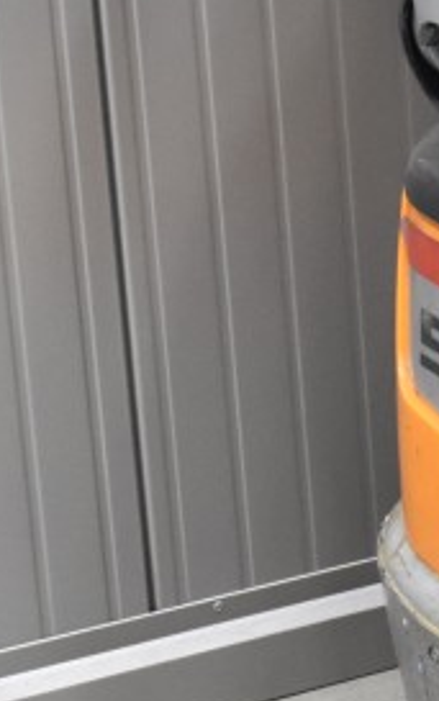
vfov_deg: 10.1
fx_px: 3980
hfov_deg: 6.0
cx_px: 1158
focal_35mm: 208
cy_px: 306
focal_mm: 31
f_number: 6.3
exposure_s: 1/20
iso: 1600
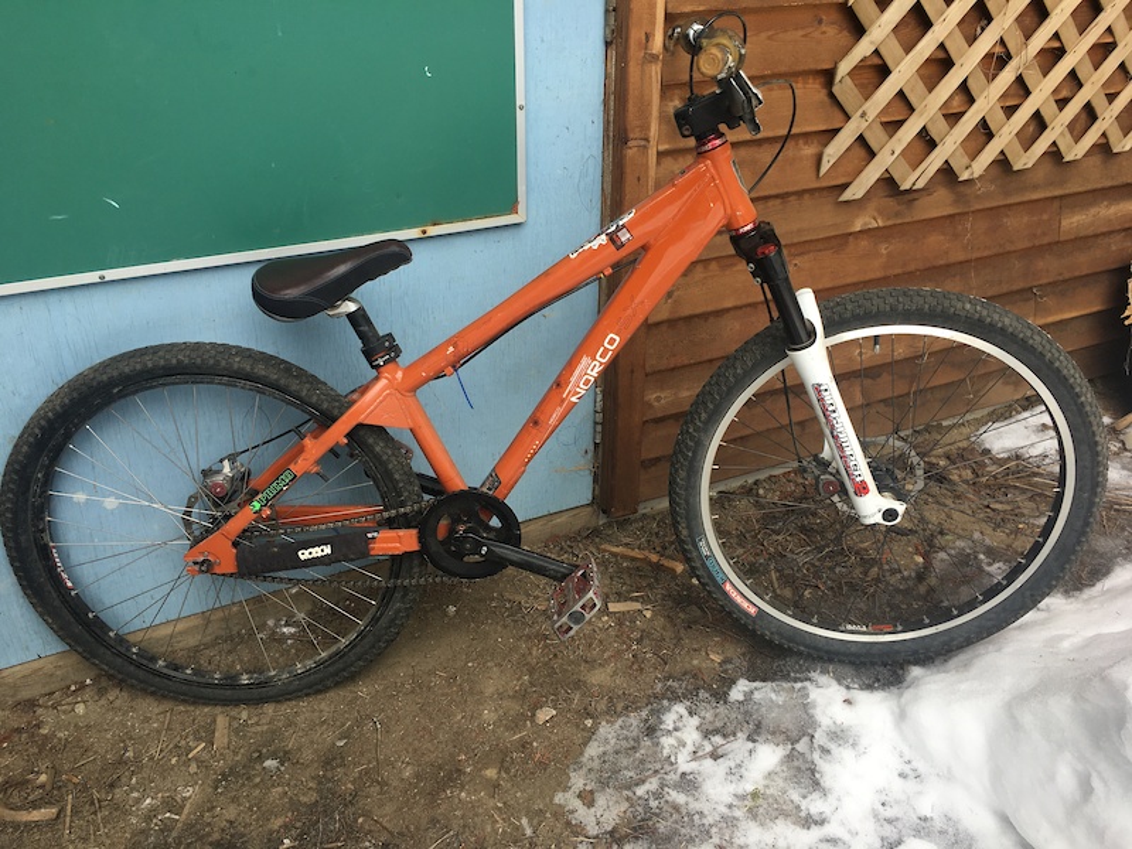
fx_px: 948
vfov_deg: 48.2
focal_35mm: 29
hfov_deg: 61.7
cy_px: 424
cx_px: 566
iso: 25
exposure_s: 1/176
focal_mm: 4.15
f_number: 2.2
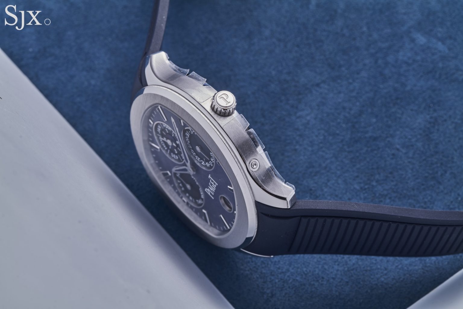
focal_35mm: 100
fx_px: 1286
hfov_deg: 20.4
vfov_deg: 13.7
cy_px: 154
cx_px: 232
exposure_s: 1/125
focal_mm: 100
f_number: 18
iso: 200
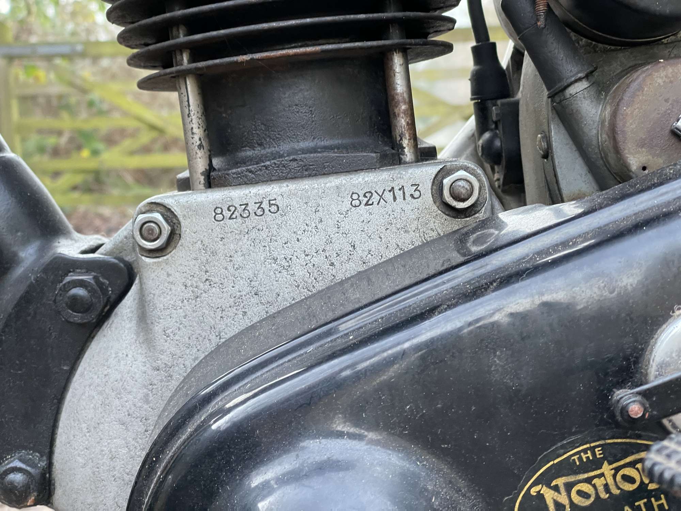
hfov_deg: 36.8
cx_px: 340
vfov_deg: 28.0
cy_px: 256
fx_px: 1023
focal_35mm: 52
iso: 250
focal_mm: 6
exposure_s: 1/60
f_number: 2
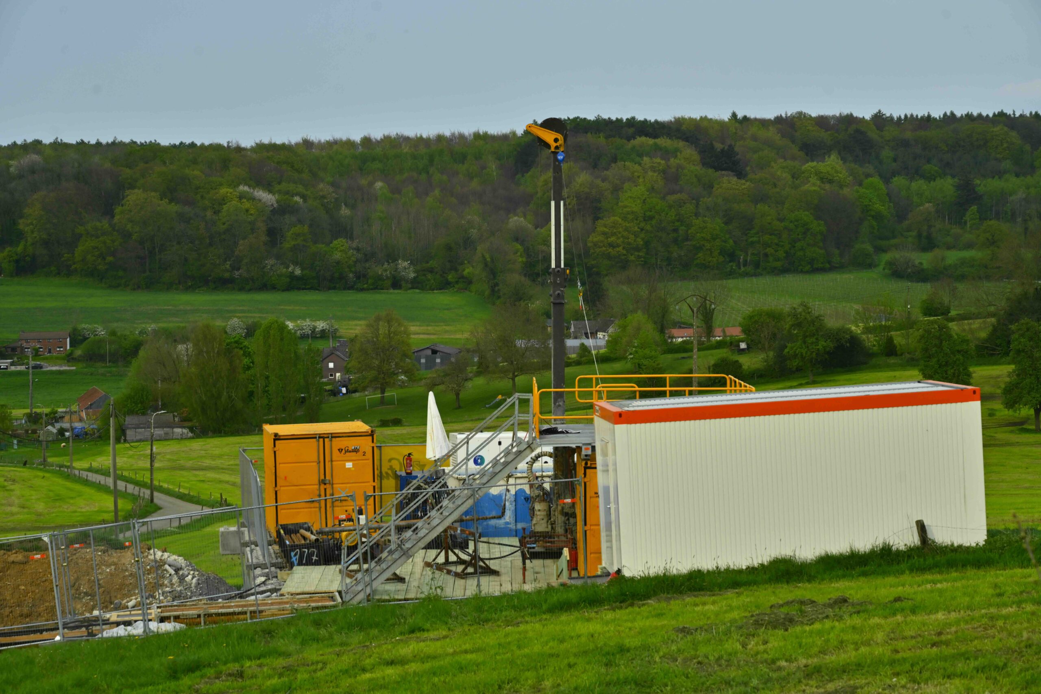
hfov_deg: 28.8
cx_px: 520
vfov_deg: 19.5
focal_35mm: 70
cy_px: 347
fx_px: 2024
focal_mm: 70
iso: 64
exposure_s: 1/320
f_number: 7.1
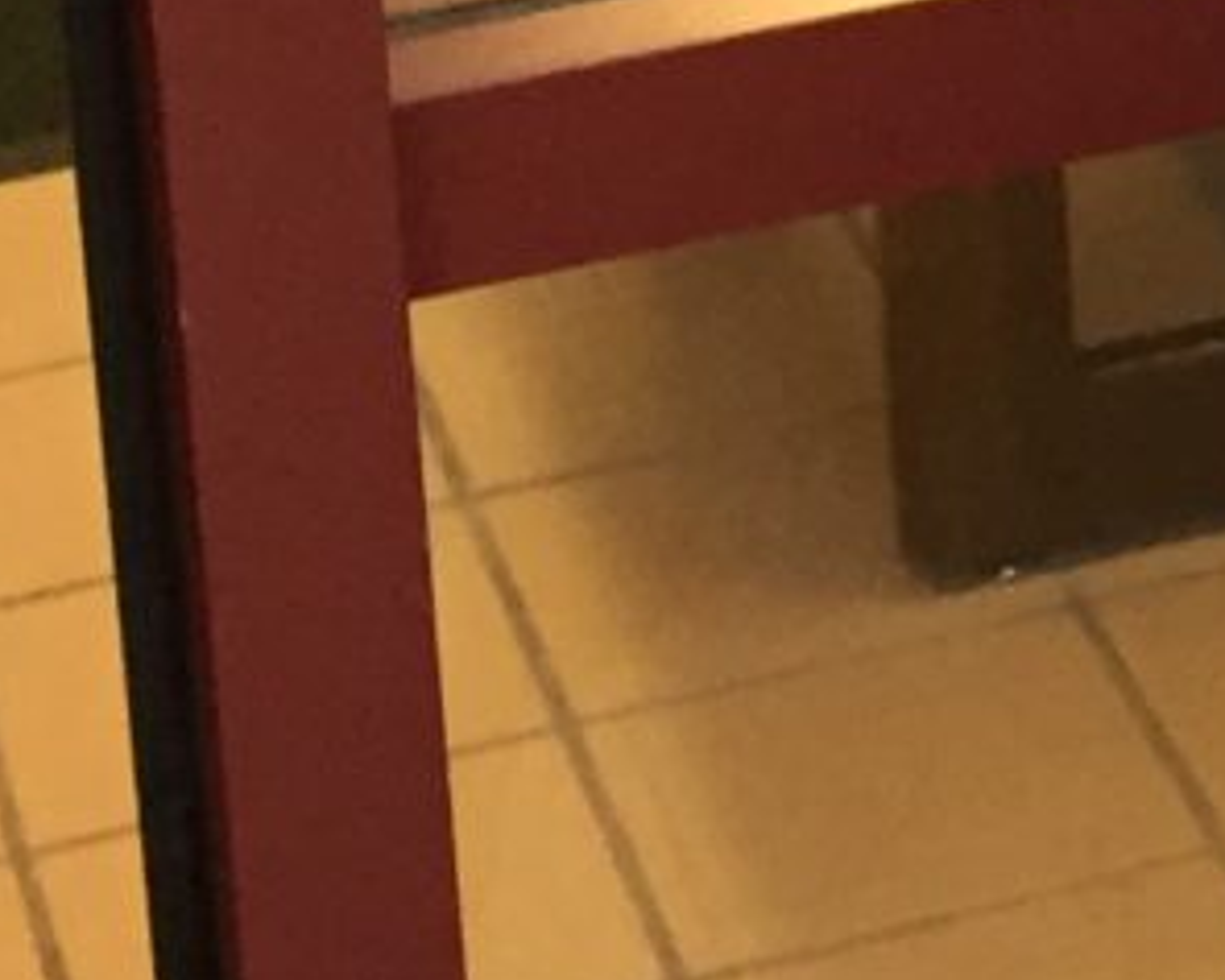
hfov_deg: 9.6
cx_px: 2239
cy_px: -1319
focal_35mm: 191
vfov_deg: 7.6
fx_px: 6927
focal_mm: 4.15
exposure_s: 1/30
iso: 50
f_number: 2.2
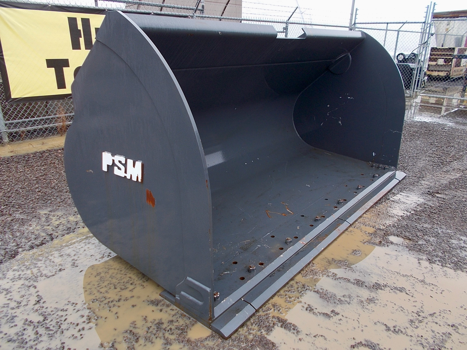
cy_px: 175
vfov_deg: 53.1
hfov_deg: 67.3
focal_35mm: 26
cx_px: 234
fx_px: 351
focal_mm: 4.6
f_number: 3.2
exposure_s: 1/30
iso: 80
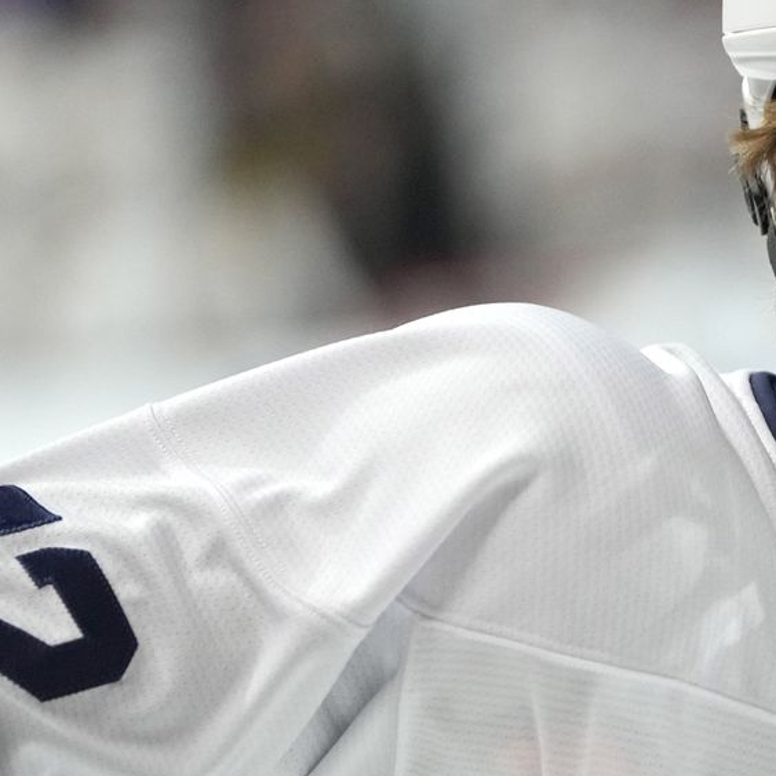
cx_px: 1125
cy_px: 607
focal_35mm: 618
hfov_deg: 2.8
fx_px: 15674
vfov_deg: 2.8
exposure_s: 1/1600
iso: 2500
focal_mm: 200
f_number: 2.8
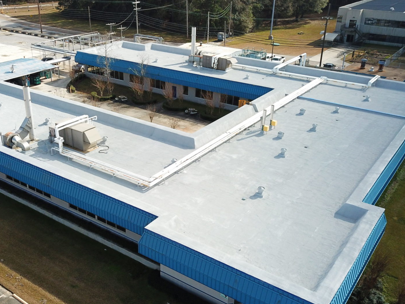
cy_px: 163
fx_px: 445
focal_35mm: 38
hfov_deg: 48.8
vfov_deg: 37.7
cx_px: 169
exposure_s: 1/1125
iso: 100
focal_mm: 4.73
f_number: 2.2
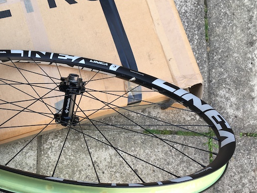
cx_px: 68
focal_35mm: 45
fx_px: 334
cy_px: 123
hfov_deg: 41.0
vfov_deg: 32.0
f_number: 2.2
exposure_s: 1/126
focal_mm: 4.15
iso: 25
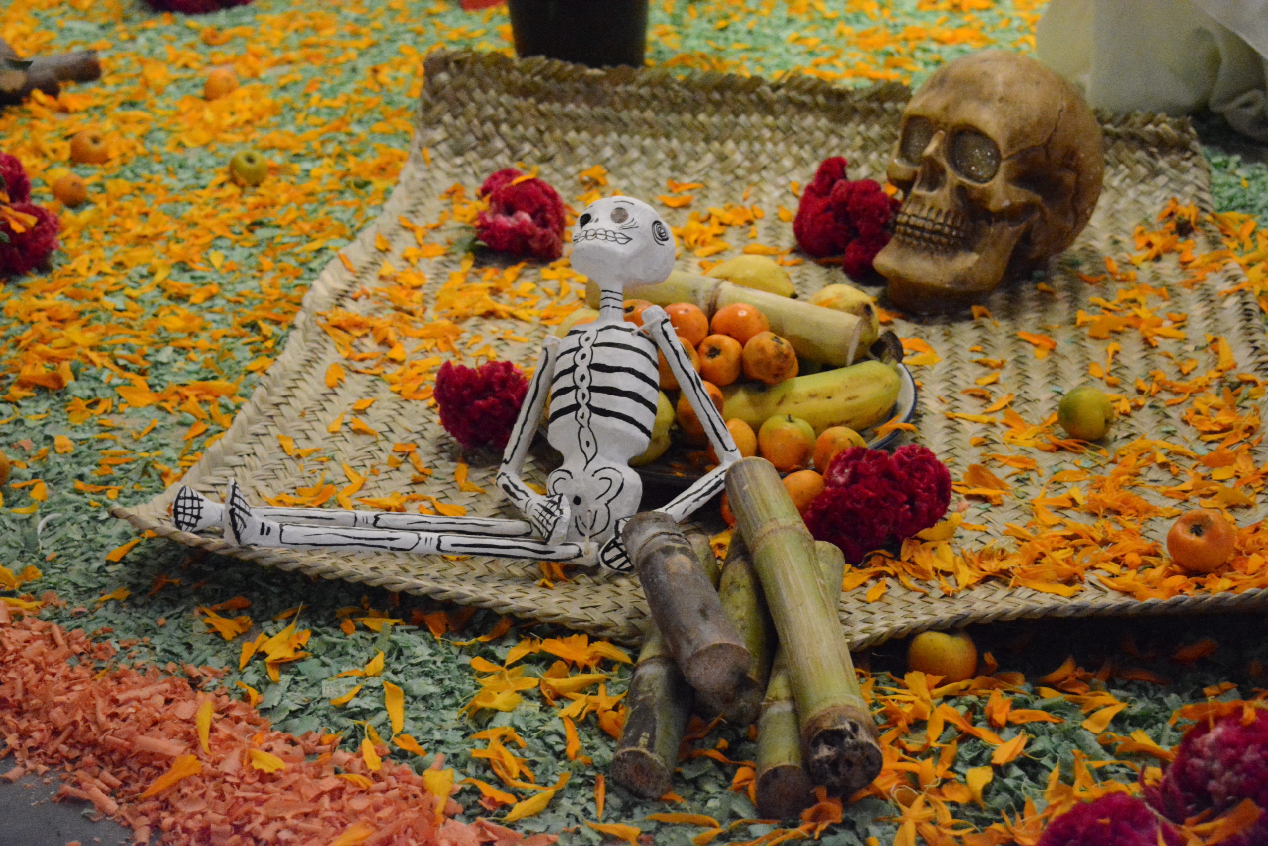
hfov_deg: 33.4
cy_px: 423
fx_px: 2113
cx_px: 634
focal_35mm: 60
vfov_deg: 22.6
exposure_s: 1/125
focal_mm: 40
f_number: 5.6
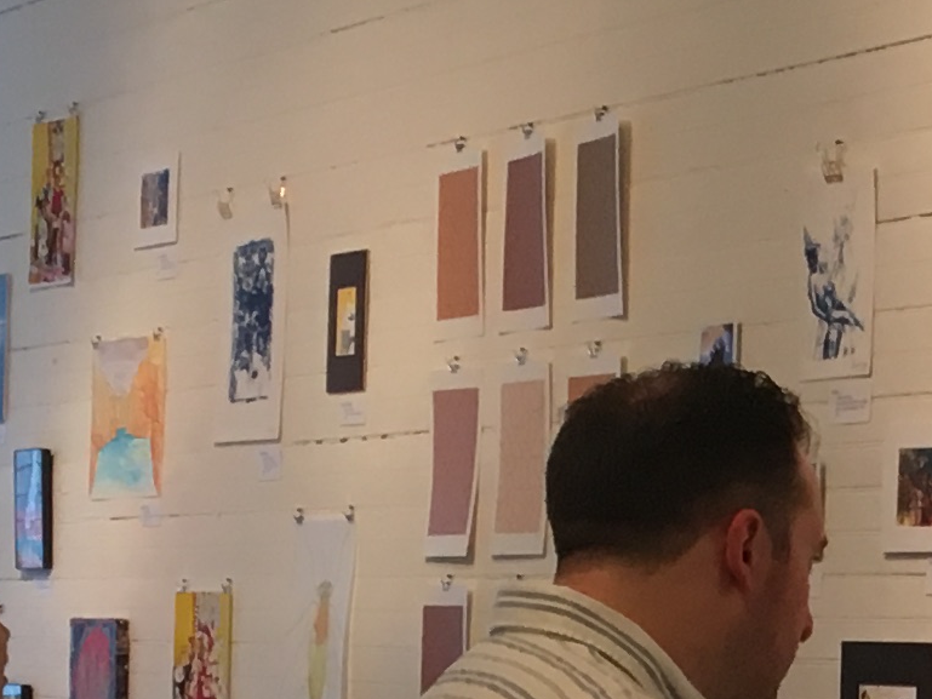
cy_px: 754
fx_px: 4093
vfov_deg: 9.7
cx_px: 1321
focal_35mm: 152
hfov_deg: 12.5
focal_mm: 4.15
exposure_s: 1/30
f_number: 2.2
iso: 64
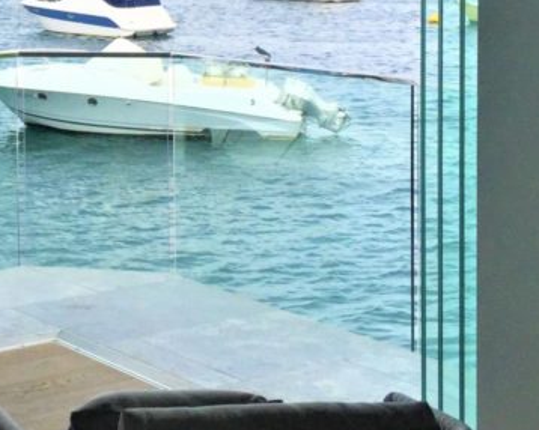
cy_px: 21
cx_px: -96
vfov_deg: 18.5
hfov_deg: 21.9
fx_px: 1291
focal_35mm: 81
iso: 32
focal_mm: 4.15
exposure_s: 1/1980
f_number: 2.2
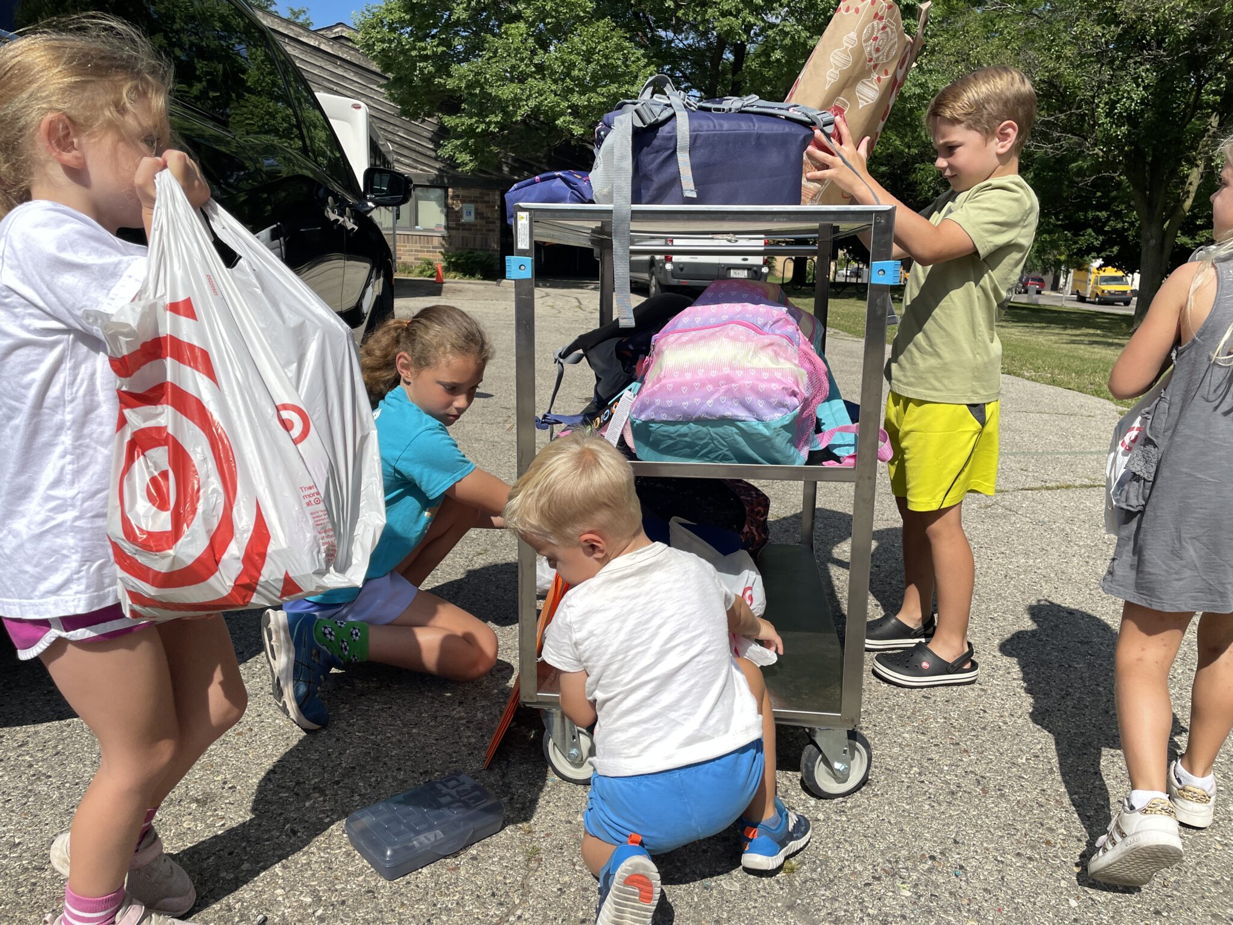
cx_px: 616
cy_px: 462
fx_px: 926
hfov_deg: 67.3
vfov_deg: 53.1
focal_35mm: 26
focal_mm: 4.2
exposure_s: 1/5291
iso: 32
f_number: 1.6
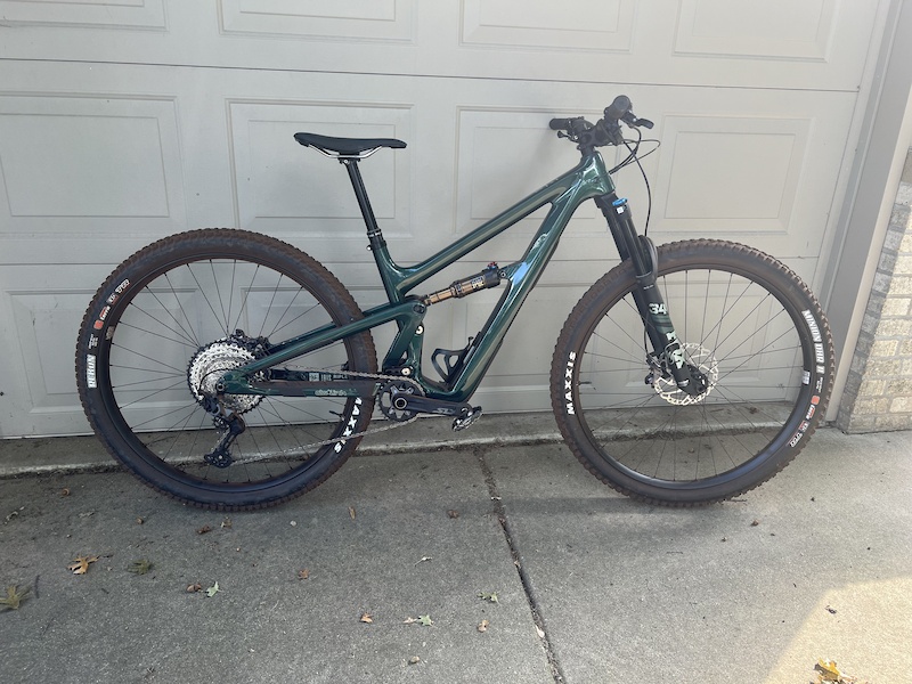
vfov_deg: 53.1
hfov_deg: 67.3
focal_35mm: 26
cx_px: 456
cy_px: 342
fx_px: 685
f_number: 1.5
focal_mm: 5.7
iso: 40
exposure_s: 1/147
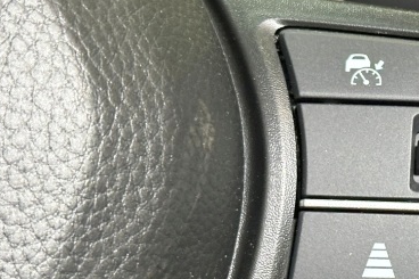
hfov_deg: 14.4
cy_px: 163
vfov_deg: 9.9
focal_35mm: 139
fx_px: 1617
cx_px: 476
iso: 320
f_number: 1.78
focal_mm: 6.86
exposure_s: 1/40
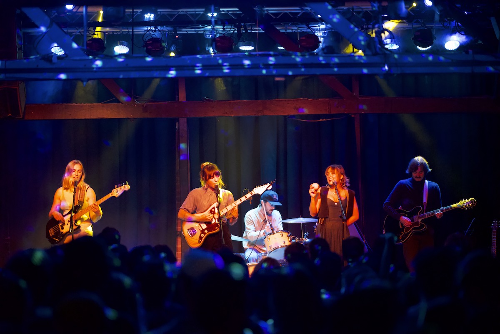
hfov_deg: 23.9
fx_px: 1180
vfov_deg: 16.1
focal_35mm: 85
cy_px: 167
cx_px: 250
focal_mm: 85
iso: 8000
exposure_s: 1/160
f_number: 1.4
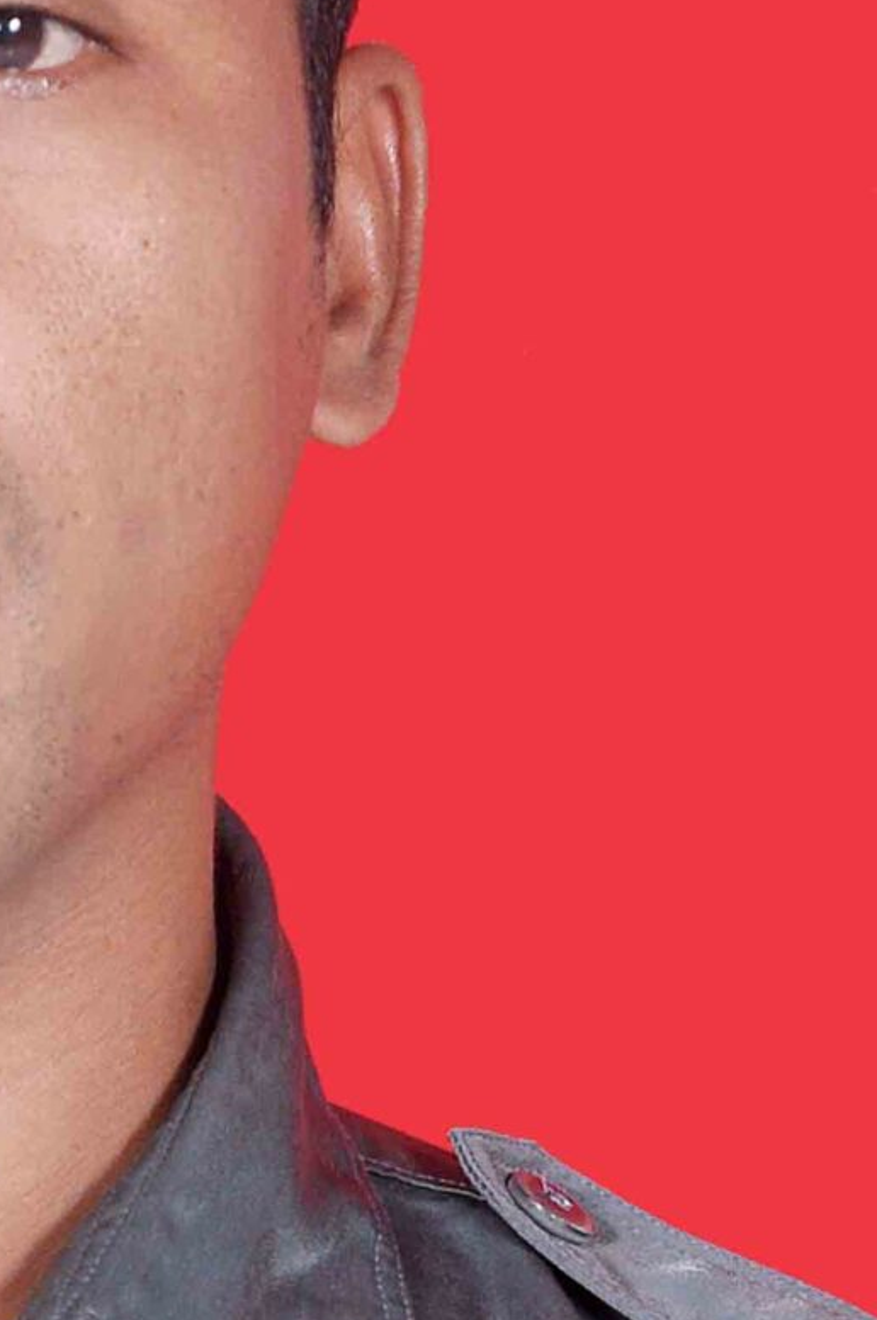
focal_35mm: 247
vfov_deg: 8.3
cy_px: 1069
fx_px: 9049
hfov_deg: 5.5
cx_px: -207
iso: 200
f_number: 7.1
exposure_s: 1/160
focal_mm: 50
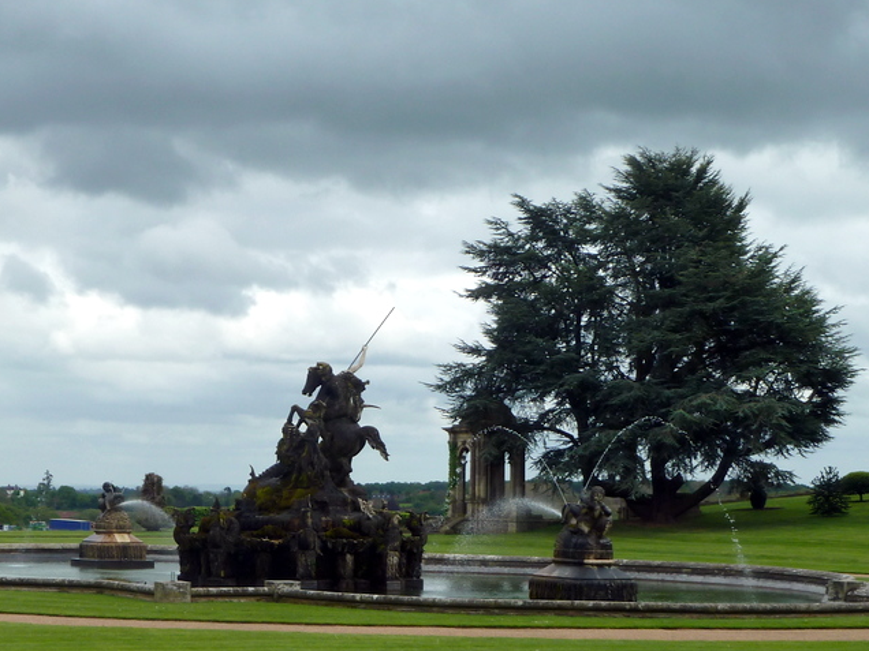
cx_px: 256
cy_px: 483
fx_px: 2385
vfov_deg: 15.5
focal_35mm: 95
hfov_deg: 20.5
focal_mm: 9.7
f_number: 3.9
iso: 80
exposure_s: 1/500
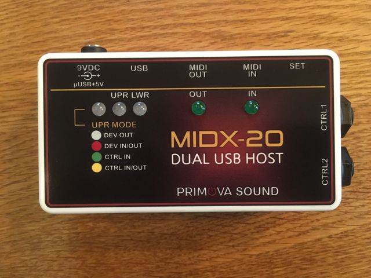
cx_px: 186
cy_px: 139
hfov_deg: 61.7
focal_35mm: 29
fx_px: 311
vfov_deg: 48.2
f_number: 2.2
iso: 200
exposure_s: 1/17
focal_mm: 4.15
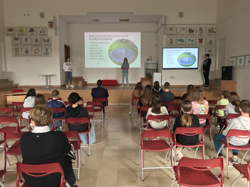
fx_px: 202
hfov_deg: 63.4
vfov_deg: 49.7
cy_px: 94
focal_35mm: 28
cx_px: 125
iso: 40
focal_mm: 3.99
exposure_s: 1/30
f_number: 1.8
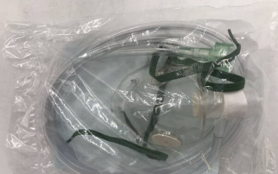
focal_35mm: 30
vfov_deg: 41.7
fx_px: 227
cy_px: 100
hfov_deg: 62.9
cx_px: 139
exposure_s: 1/190
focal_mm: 3.99
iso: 20
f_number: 1.8
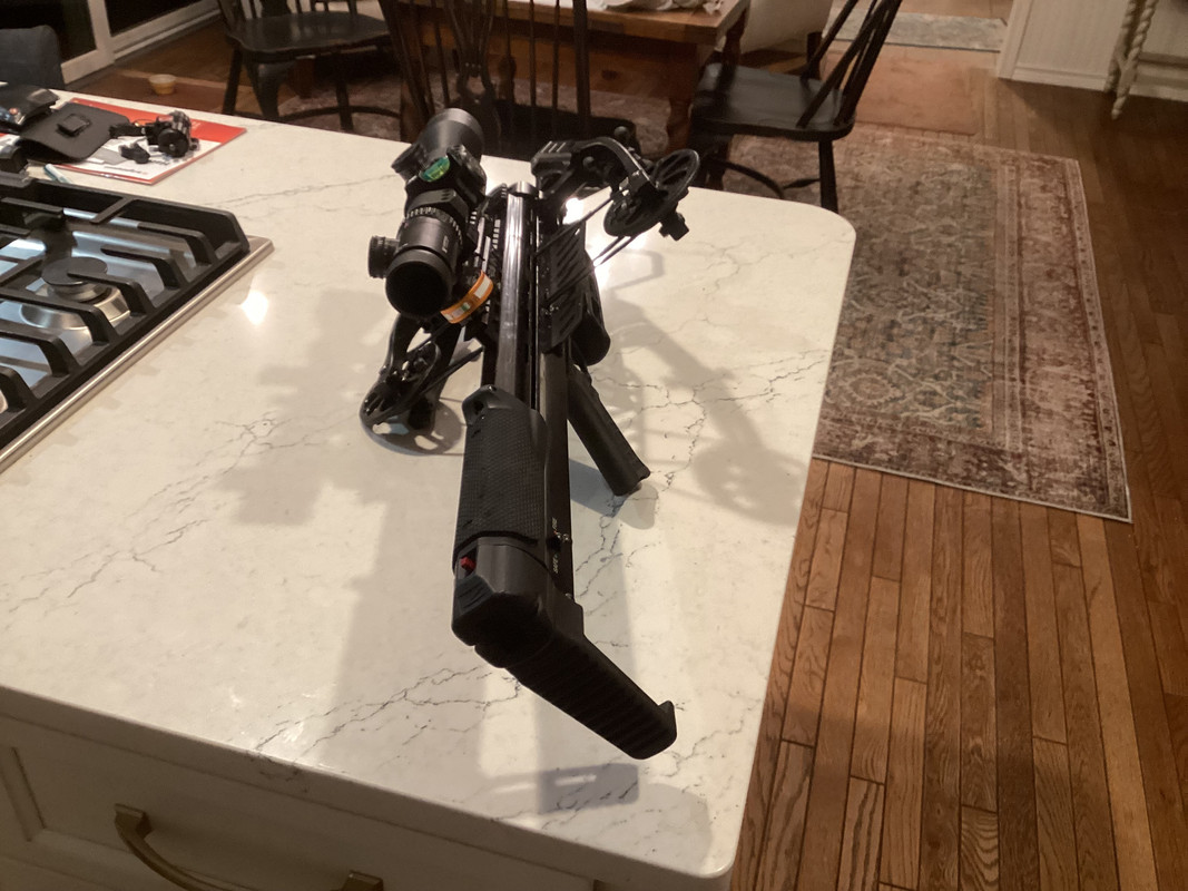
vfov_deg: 45.4
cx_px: 594
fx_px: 1064
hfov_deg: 58.4
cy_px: 446
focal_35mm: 31
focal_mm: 3.3
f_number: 2.4
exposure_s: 1/60
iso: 200
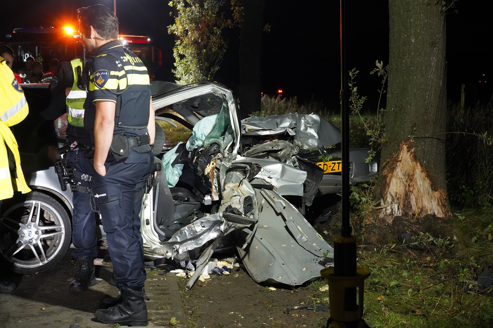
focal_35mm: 61
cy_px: 164
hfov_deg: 32.9
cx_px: 246
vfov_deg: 22.3
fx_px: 835
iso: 8000
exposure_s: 1/80
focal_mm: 61
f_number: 6.3
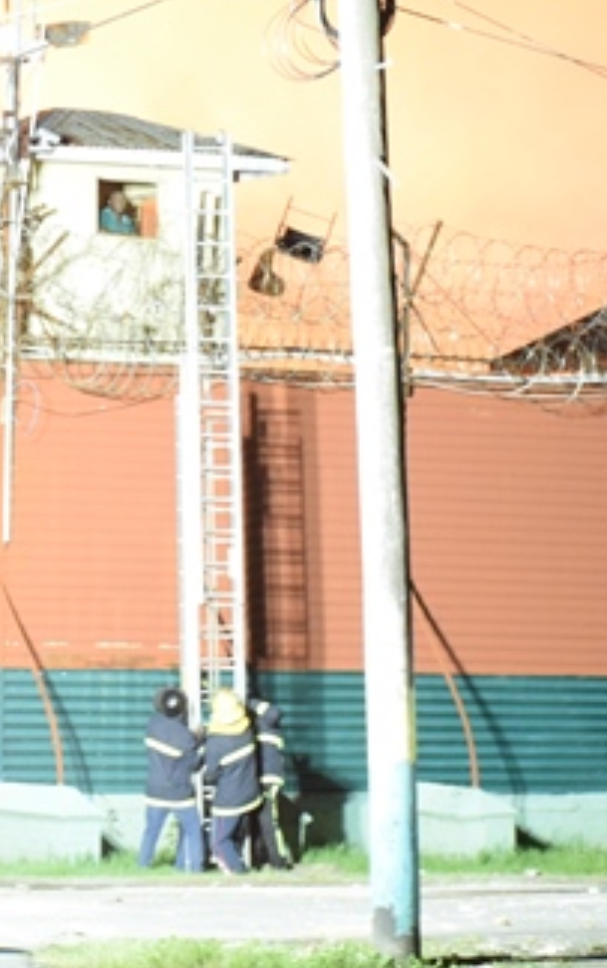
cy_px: 548
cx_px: 3
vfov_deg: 13.3
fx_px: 4148
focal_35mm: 157
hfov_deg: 8.3
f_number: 4.8
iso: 2500
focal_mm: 52
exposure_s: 1/15
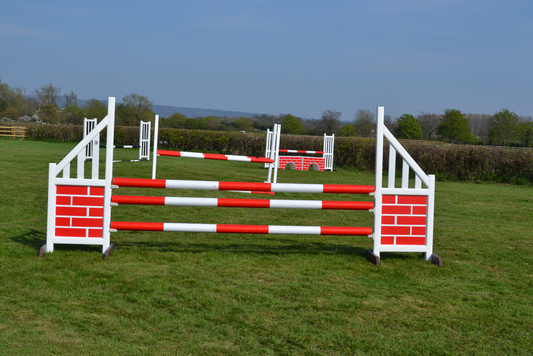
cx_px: 266
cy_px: 178
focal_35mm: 48
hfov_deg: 41.1
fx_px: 711
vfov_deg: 28.1
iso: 100
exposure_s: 1/320
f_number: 9
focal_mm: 32
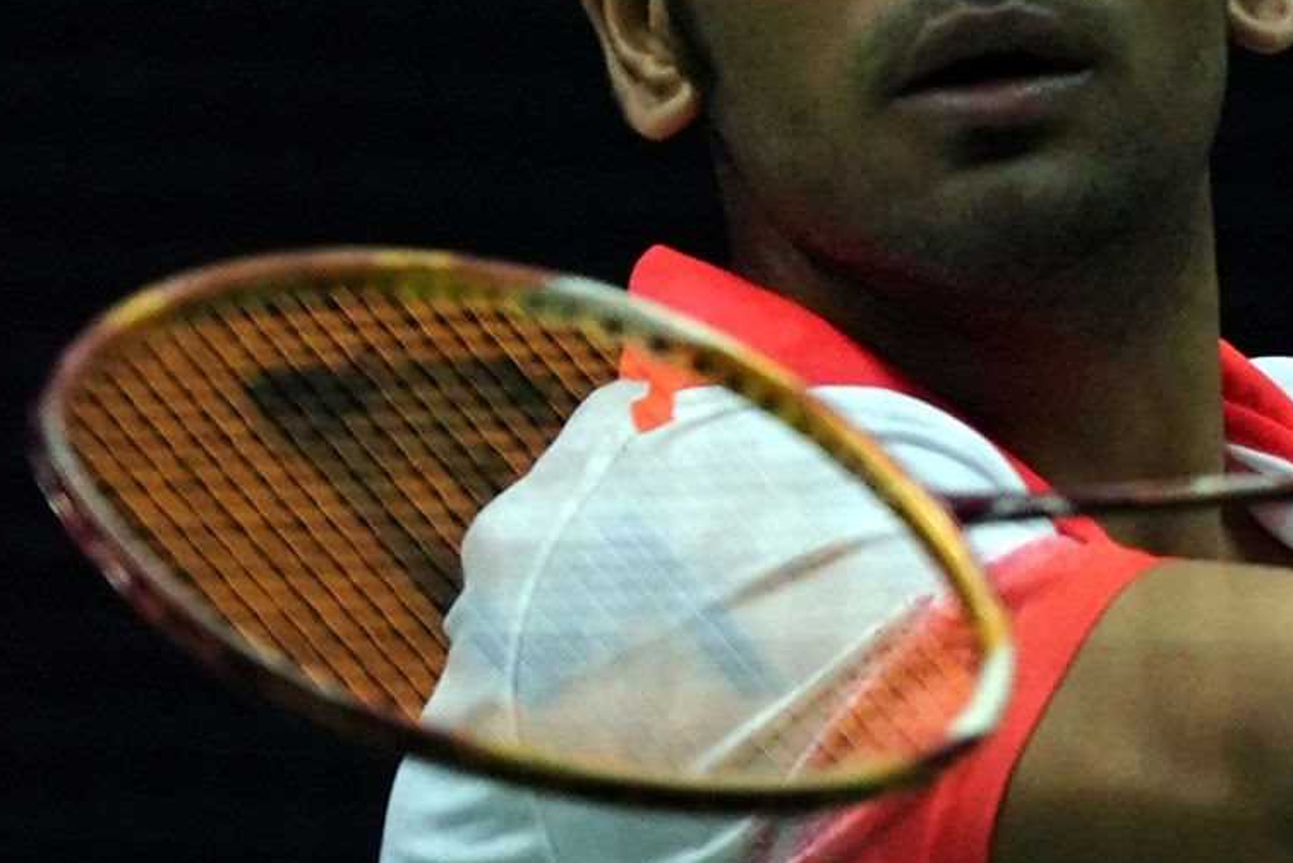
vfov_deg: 2.5
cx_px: 1327
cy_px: 462
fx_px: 19505
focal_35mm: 543
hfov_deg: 3.8
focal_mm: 200
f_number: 2.8
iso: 1000
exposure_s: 1/800
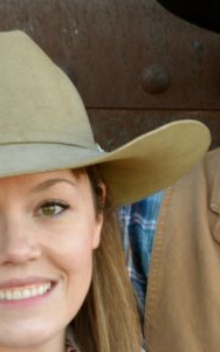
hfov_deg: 5.3
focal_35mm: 247
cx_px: 224
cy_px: 214
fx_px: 2369
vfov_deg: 8.5
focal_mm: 45
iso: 400
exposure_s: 1/100
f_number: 5.3
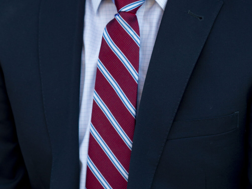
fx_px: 1515
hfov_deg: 9.5
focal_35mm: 208
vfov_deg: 7.1
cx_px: 136
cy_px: -36
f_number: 4
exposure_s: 1/250
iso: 400
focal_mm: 85
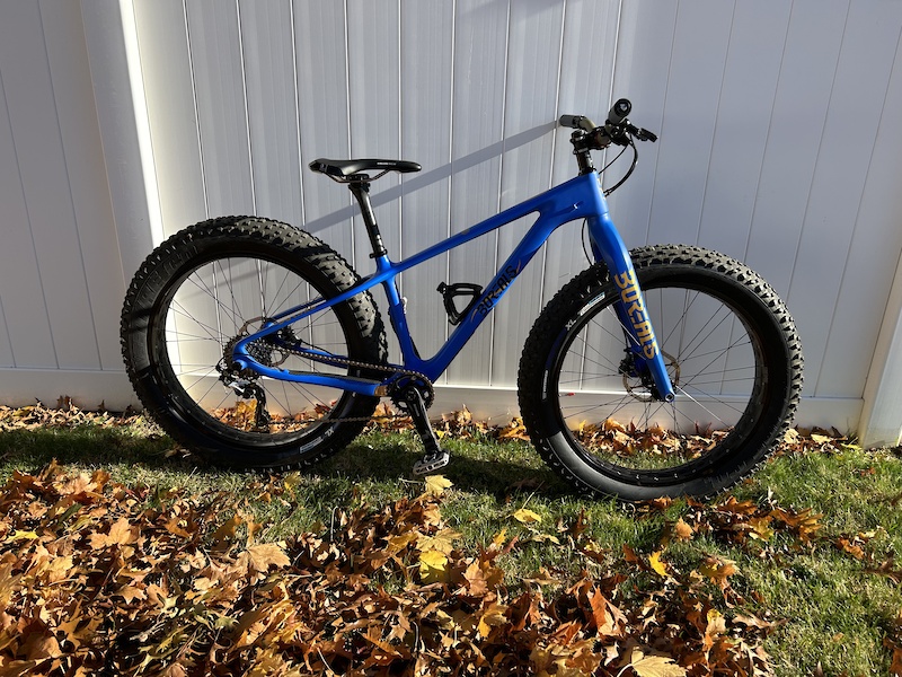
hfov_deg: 67.3
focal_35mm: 26
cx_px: 451
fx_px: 677
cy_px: 338
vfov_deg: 53.1
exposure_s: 1/2045
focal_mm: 5.7
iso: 50
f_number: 1.5
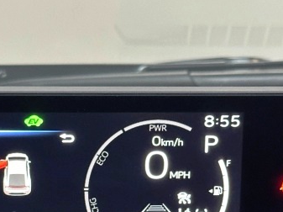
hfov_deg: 13.5
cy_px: 221
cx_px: 111
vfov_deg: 10.1
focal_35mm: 146
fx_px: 1192
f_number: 1.78
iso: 320
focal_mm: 6.86
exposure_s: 1/40
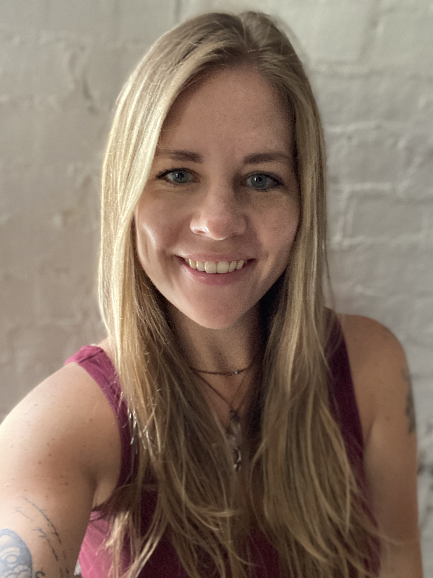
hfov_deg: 46.8
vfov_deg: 60.0
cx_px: 216
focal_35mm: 30
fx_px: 500
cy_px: 289
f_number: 2.2
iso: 500
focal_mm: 2.71
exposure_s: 1/30
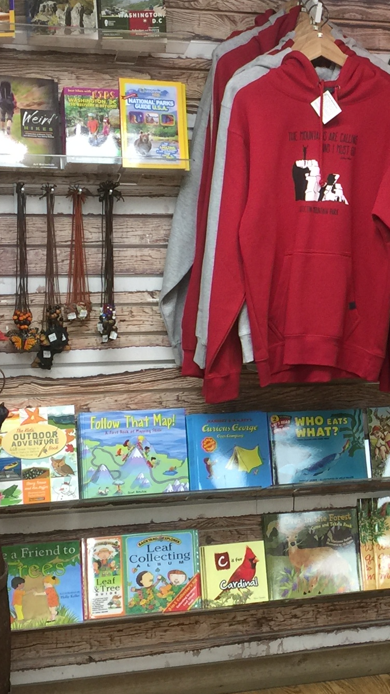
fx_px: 1416
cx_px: 531
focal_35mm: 77
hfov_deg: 14.9
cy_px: 319
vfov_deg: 27.5
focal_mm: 4.15
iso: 32
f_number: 2.2
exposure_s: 1/15
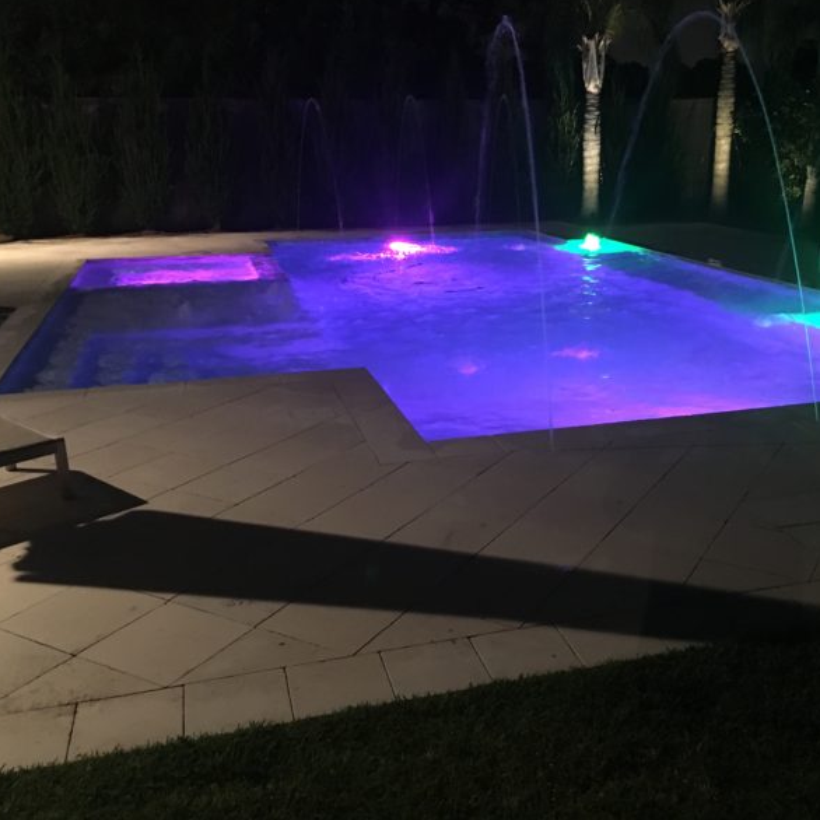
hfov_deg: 47.0
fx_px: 938
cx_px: 480
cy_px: 402
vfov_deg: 47.2
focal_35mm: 35
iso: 640
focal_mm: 4.15
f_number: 2.2
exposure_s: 1/15
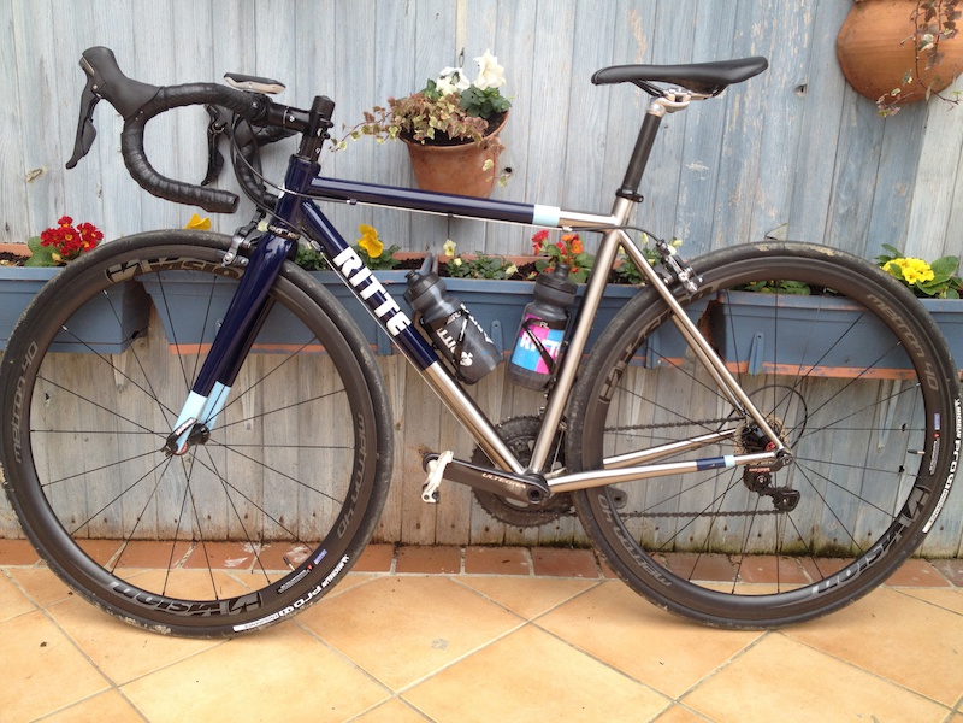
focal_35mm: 35
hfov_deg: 52.6
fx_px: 974
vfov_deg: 40.7
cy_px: 362
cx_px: 482
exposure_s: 1/211
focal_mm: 4.28
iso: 50
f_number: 2.4
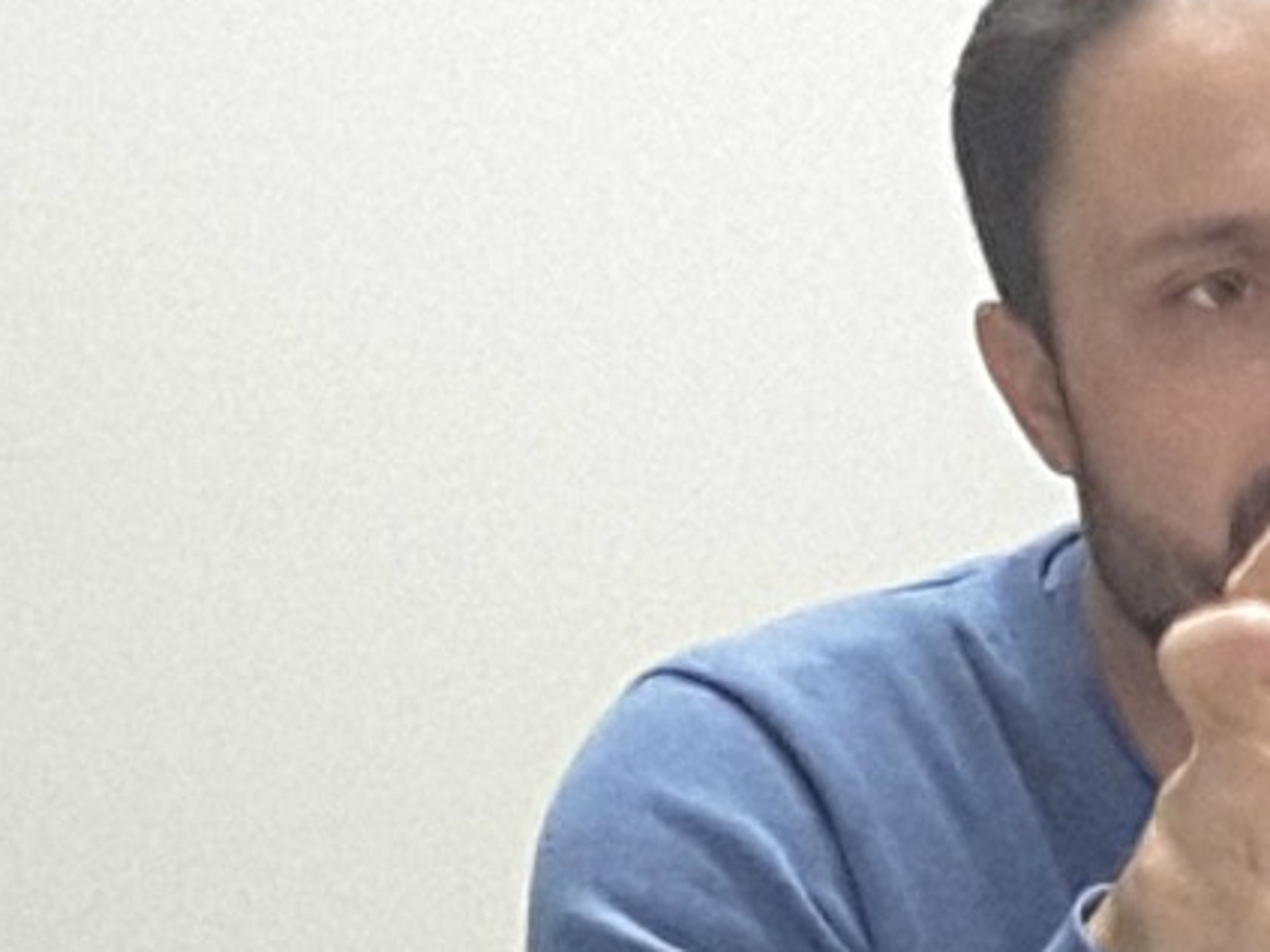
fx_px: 3228
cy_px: 730
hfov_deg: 20.5
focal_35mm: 88
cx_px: 1618
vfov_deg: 16.7
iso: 250
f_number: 1.9
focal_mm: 2.9
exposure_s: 1/24
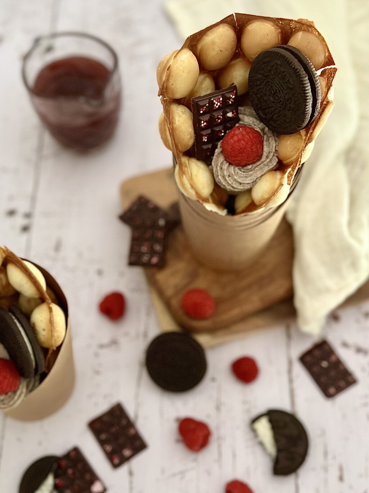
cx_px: 184
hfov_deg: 30.3
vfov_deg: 39.7
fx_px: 682
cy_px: 246
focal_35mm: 48
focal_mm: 6.86
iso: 800
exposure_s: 1/30
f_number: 1.78
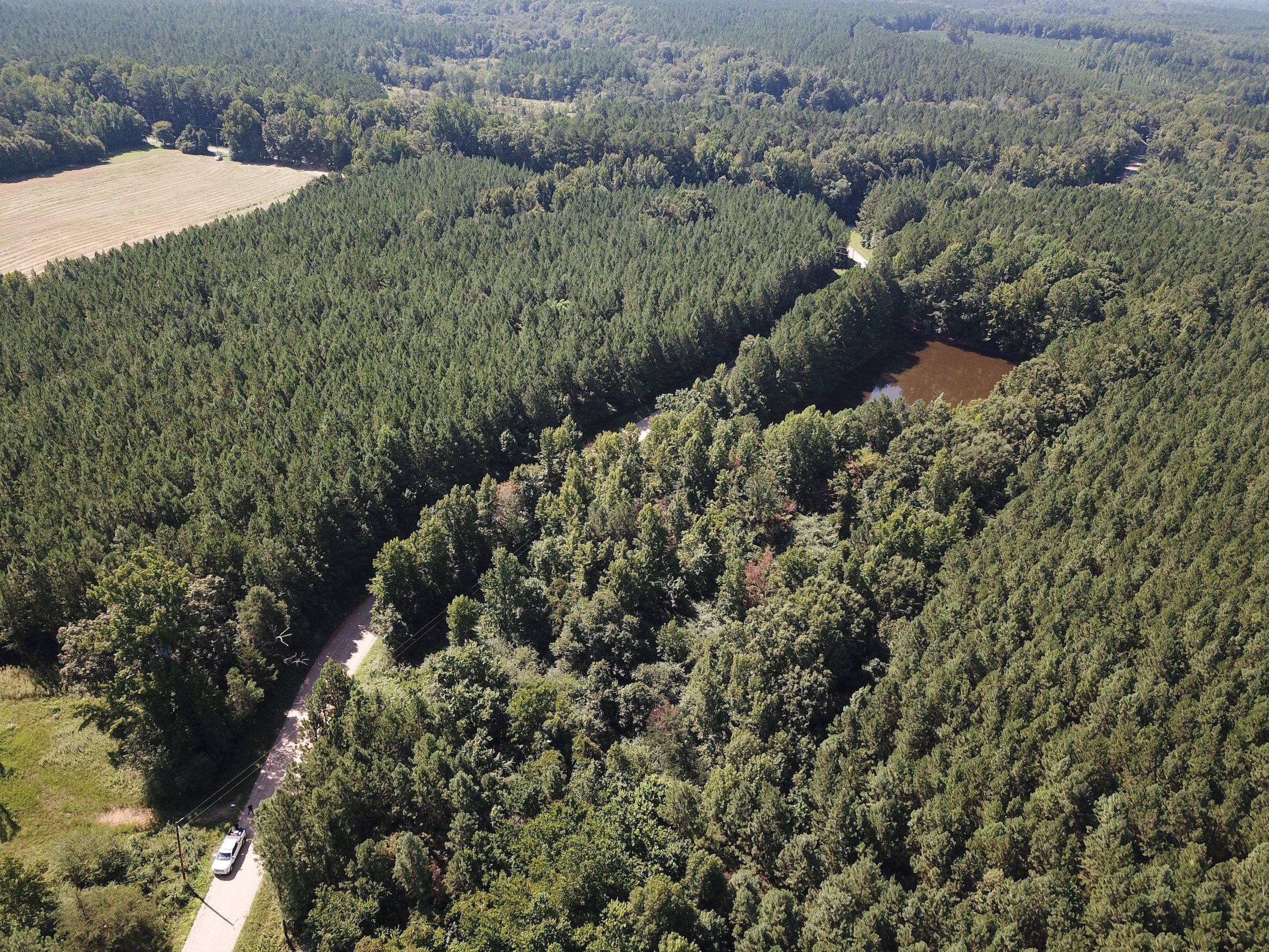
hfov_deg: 67.3
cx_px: 634
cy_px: 476
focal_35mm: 26
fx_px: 953
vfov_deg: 53.1
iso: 100
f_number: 2.2
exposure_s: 1/505
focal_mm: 4.73
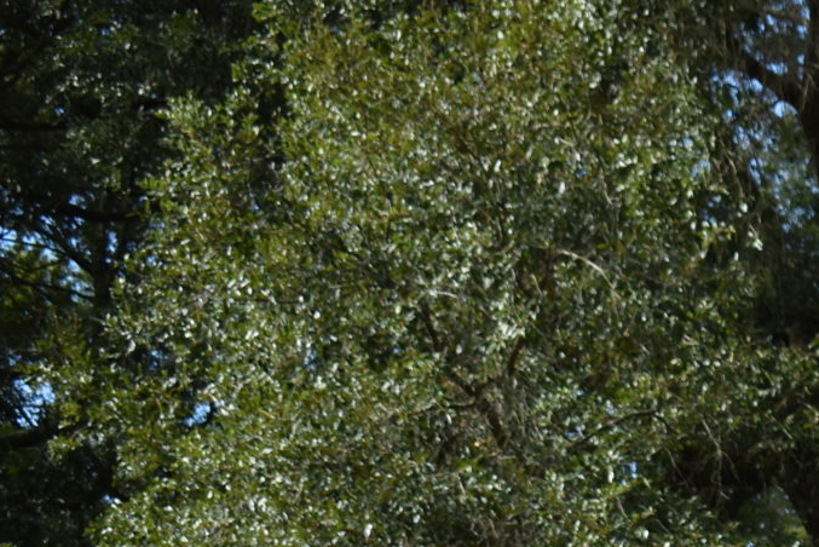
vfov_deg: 11.2
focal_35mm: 118
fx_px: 2686
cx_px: 1201
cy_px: 815
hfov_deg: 16.0
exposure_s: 1/800
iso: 200
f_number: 4.5
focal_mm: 26
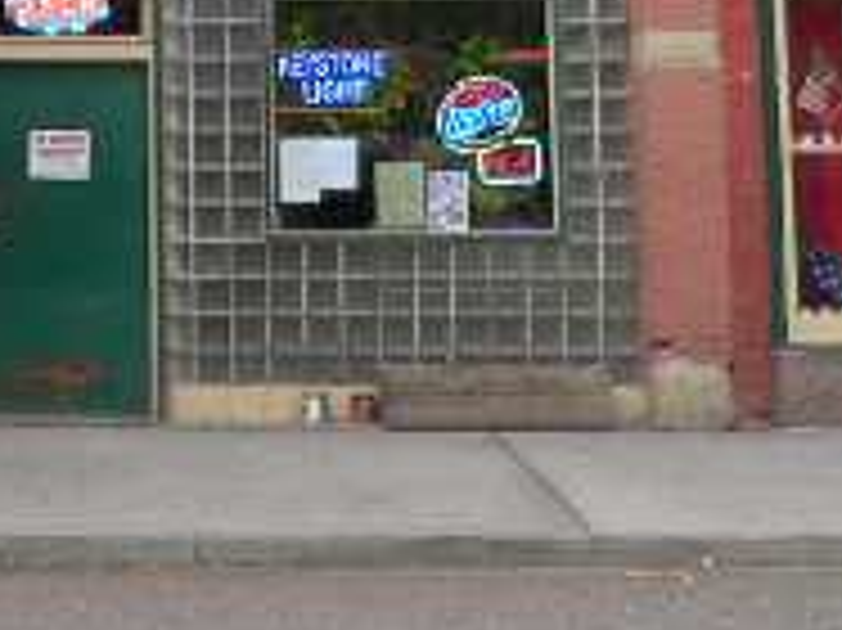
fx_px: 3743
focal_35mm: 154
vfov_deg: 9.0
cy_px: -702
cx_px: -455
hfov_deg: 12.2
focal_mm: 6
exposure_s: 1/100
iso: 80
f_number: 2.8
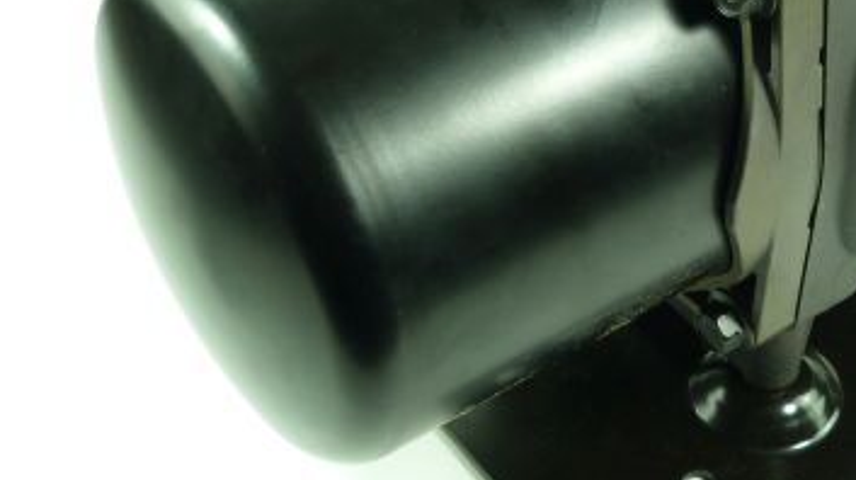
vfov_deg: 14.1
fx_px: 1928
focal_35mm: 85
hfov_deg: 24.5
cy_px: 102
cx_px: 727
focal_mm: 7.8
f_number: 4
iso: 80
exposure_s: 1/13
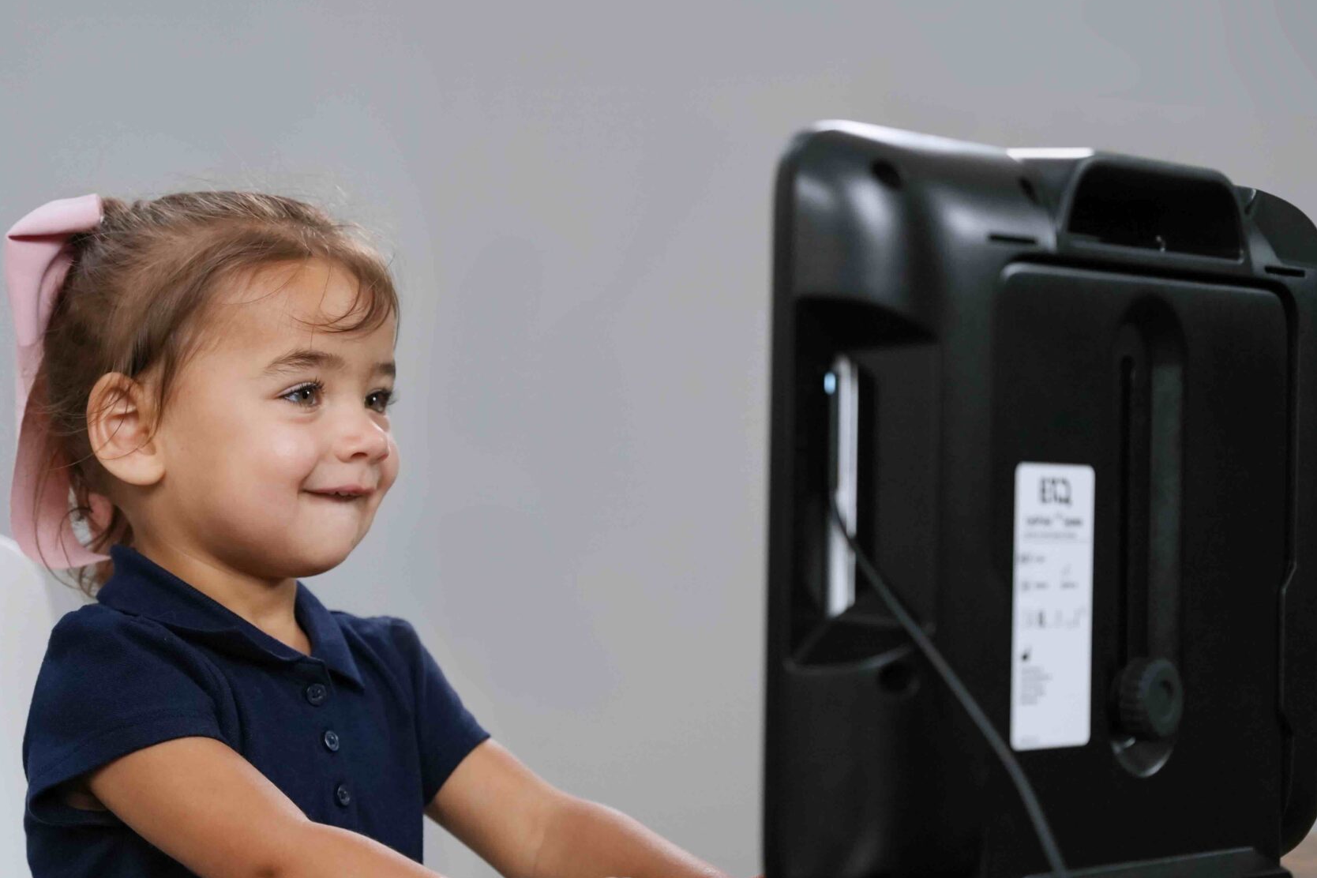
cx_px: 568
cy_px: 529
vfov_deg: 15.1
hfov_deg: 22.6
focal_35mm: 90
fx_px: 3301
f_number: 2.8
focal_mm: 58.8
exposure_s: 1/1000
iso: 3200
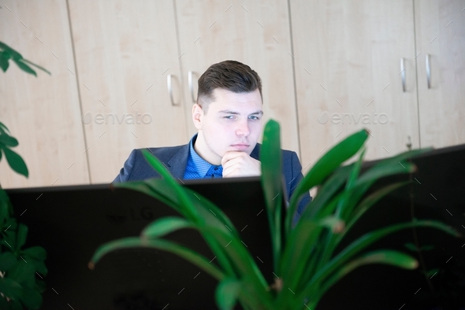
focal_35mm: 70
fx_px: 905
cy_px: 155
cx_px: 232
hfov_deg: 28.8
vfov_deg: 19.5
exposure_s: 1/100
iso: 4000
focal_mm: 70
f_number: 2.8
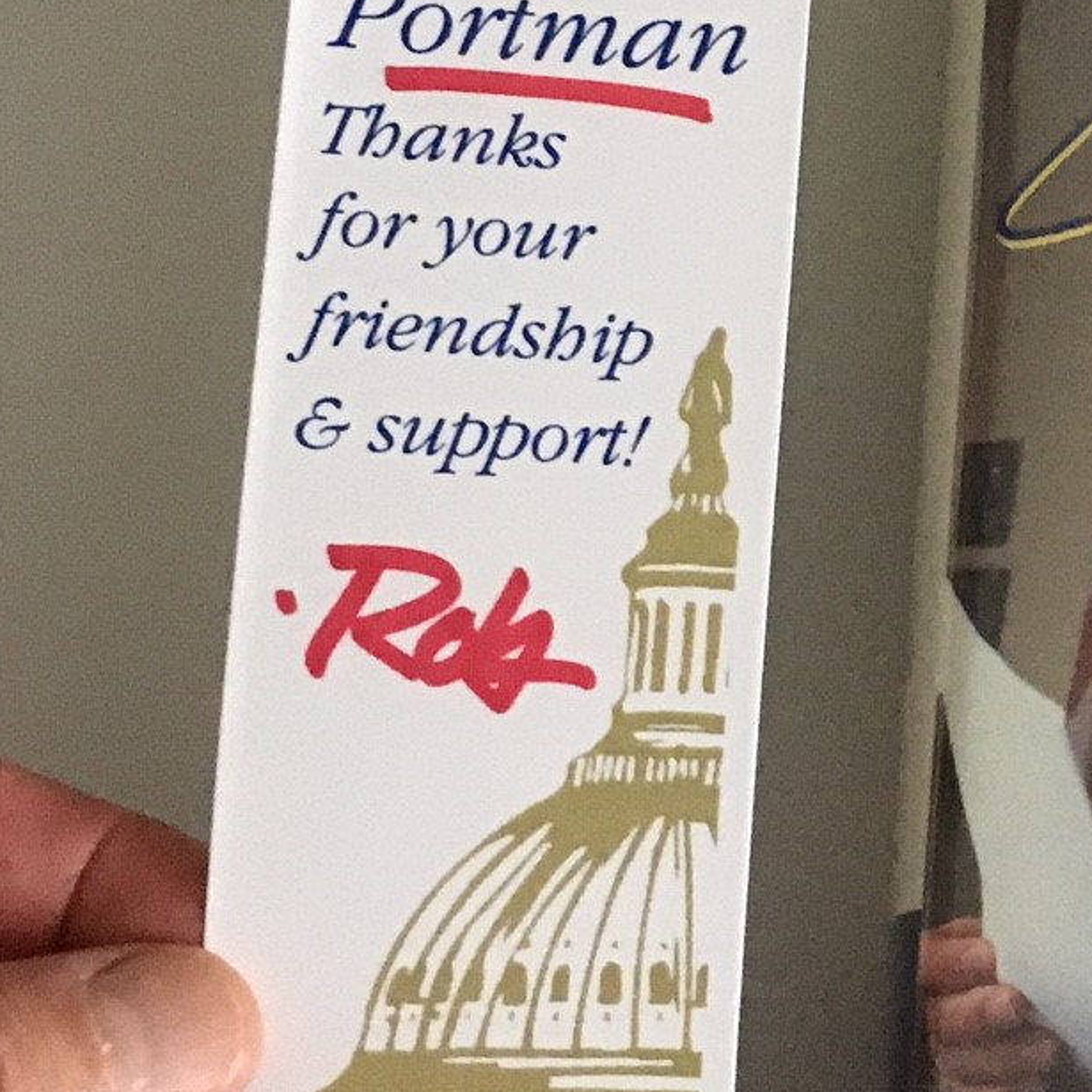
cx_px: 1282
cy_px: 385
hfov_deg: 19.5
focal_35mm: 84
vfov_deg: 20.6
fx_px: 2998
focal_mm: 4.15
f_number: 2.2
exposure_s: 1/15
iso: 250
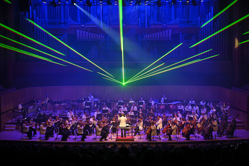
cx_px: 124
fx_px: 436
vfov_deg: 21.6
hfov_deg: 31.9
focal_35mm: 63
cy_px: 83
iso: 500
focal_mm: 63
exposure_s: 1/60
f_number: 4.5
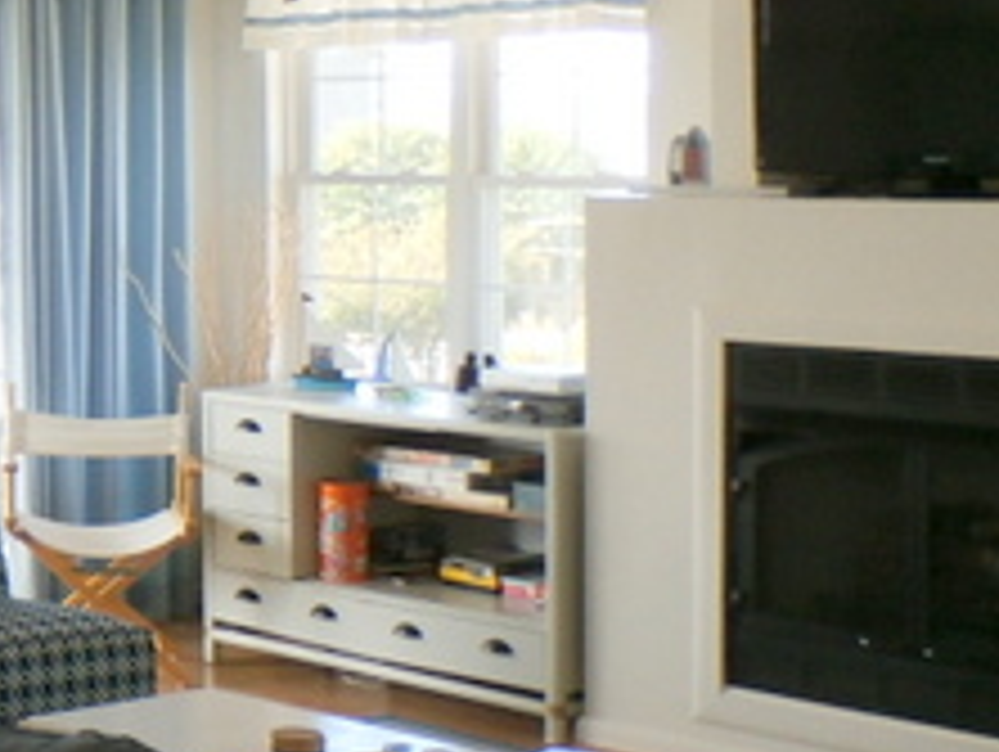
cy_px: 257
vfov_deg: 16.4
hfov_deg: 18.5
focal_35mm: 90
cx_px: -626
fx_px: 2600
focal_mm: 4.5
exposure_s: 1/60
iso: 100
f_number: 3
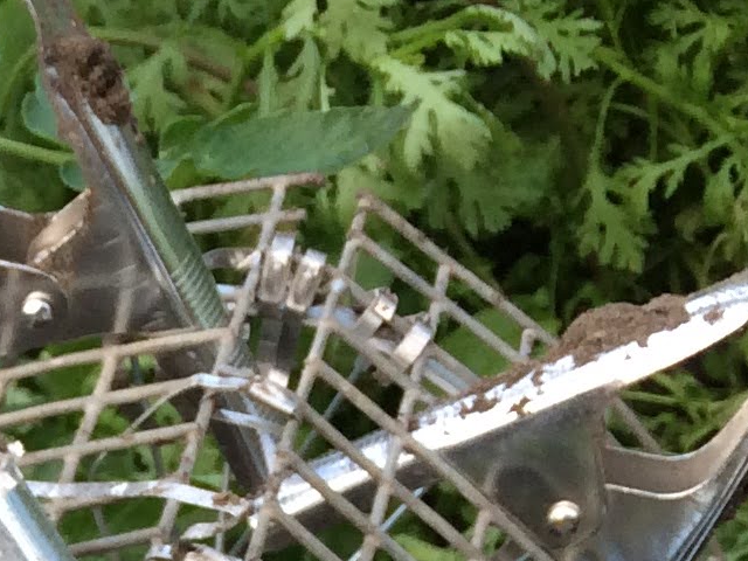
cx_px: -573
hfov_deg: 12.3
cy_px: 1393
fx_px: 3198
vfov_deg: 9.0
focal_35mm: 148
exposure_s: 1/100
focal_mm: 4.15
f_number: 2.2
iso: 64
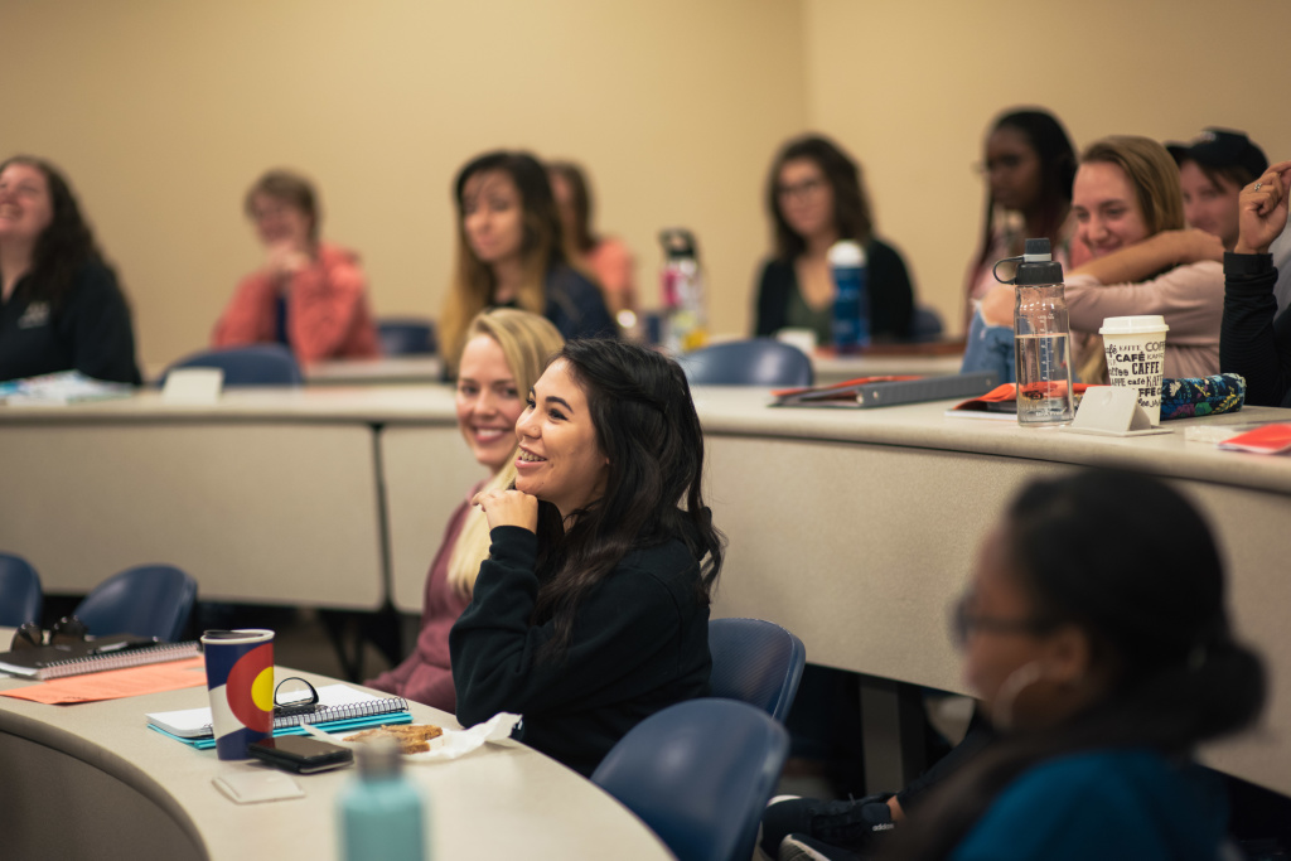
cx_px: 646
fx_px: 3048
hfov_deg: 23.9
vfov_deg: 16.1
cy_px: 430
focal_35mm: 85
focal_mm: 85
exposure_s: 1/250
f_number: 1.4
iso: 500
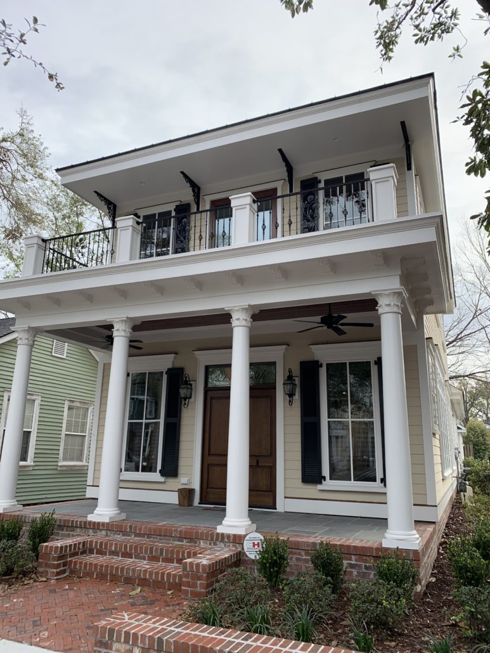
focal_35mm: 26
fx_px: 491
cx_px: 245
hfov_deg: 53.1
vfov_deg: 67.3
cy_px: 326
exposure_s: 1/605
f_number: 1.8
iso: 25
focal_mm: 4.25
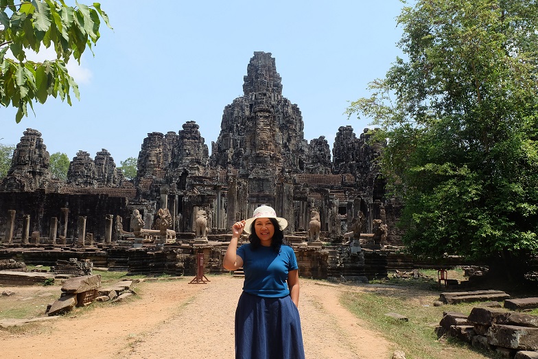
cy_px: 180
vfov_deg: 40.0
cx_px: 269
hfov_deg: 57.2
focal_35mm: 33
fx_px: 493
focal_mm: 22.2
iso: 400
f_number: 9
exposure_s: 1/350
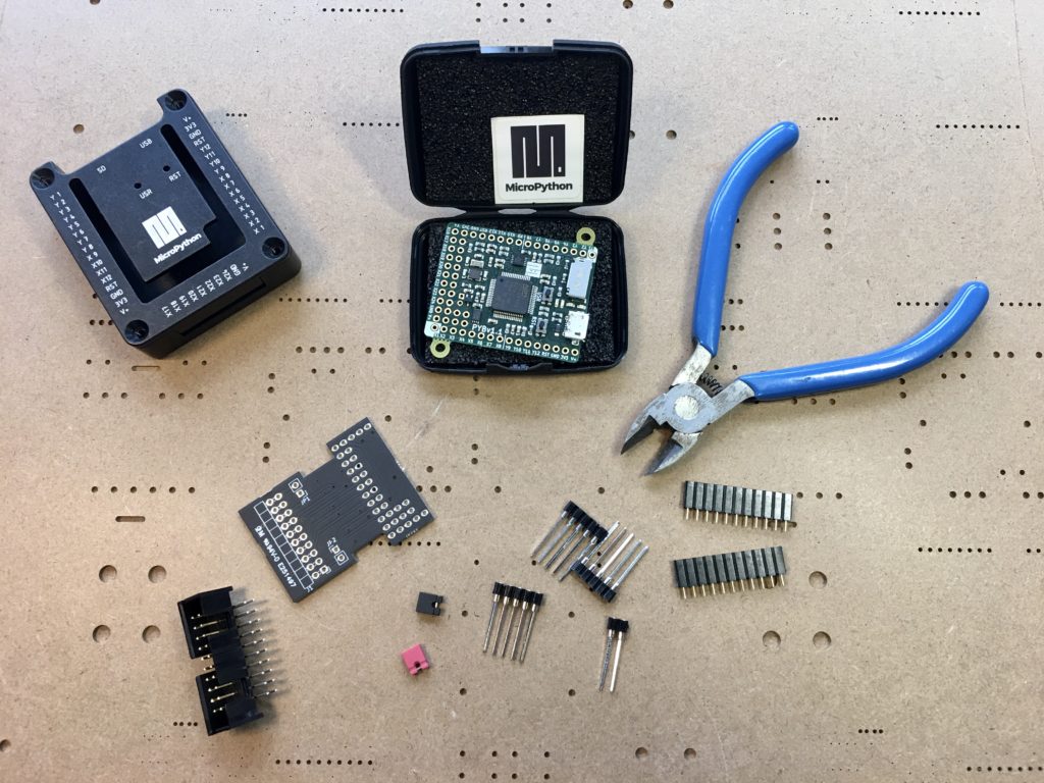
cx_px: 522
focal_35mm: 29
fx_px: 875
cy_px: 392
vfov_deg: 48.2
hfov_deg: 61.7
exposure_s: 1/33
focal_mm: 4.15
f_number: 2.2
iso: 40
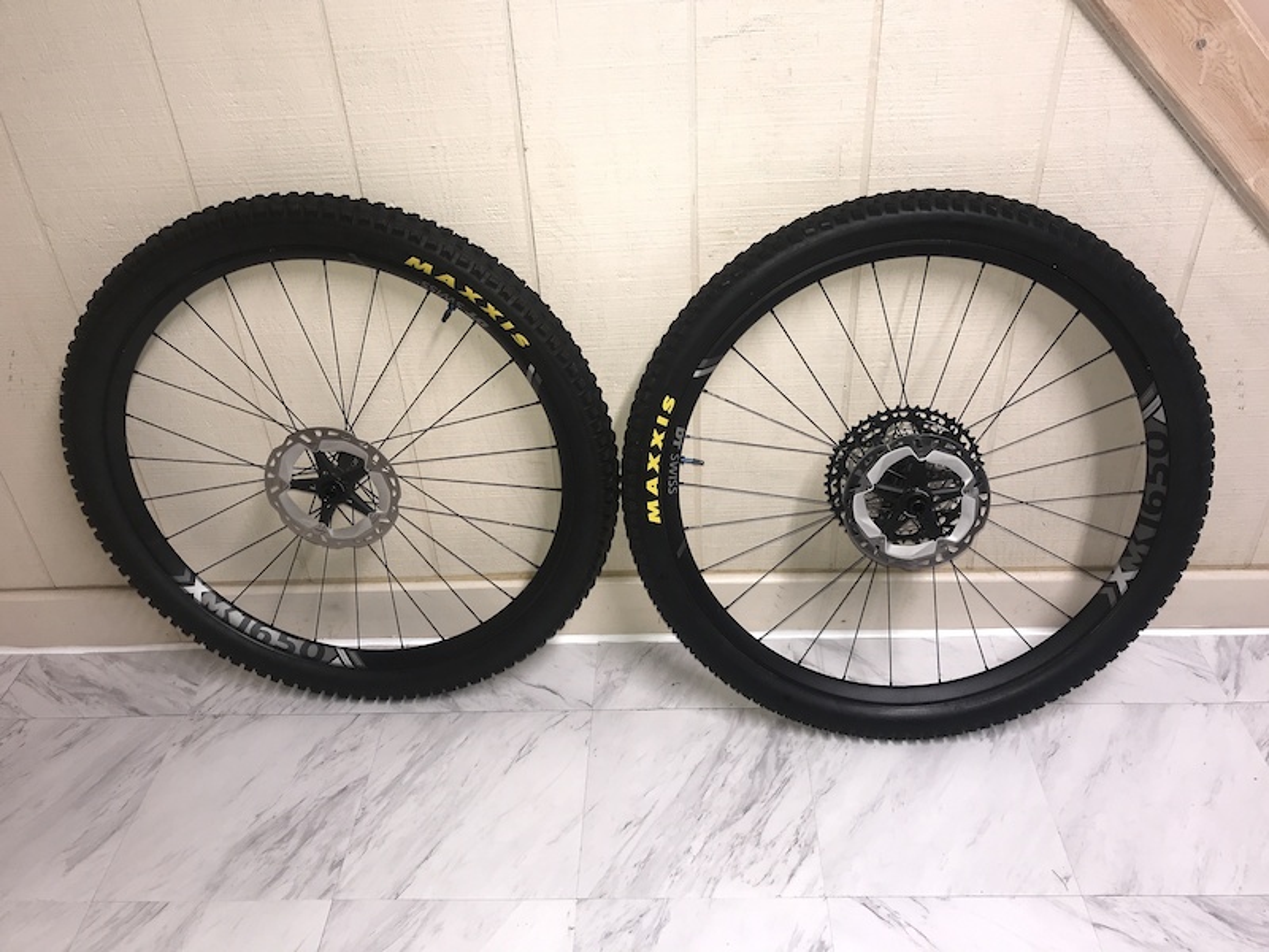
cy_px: 476
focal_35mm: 28
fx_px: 1026
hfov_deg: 63.4
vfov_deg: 49.7
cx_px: 634
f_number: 1.8
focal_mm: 3.99
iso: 20
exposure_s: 1/31
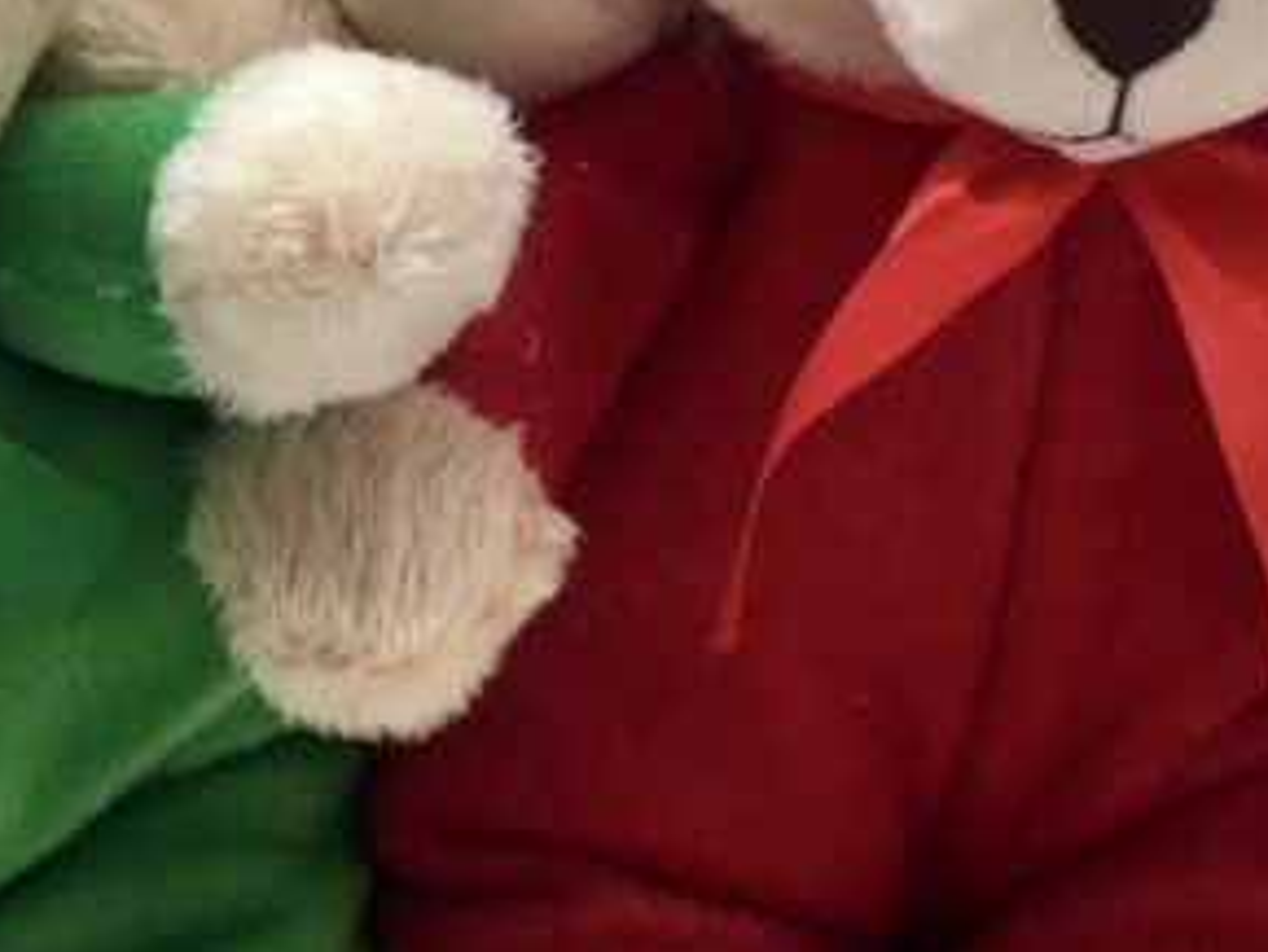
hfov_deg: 14.4
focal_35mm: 137
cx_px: 491
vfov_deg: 10.6
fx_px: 5020
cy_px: -261
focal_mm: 4.15
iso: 32
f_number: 2.2
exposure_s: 1/100
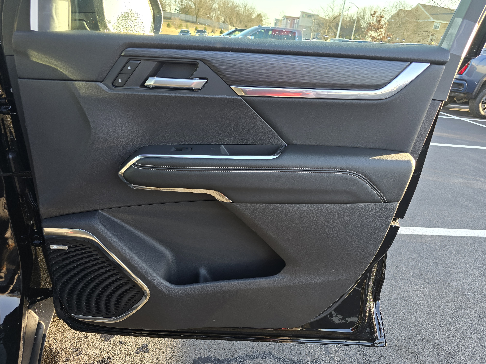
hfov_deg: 73.9
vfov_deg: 58.9
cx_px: 243
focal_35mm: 23
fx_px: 323
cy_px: 182
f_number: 1.7
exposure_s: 1/180
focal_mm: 6.3
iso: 50
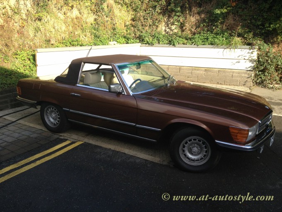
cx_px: 141
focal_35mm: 35
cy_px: 106
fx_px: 285
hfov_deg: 52.6
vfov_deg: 40.7
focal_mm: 4.28
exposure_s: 1/334
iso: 64
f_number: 2.4
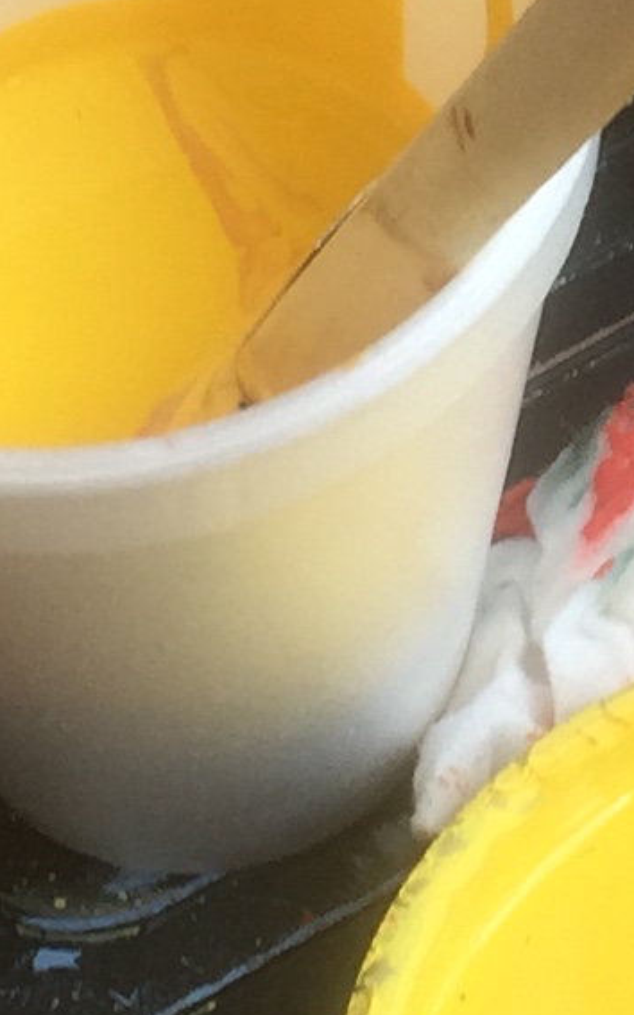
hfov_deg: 7.3
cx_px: 770
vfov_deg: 11.7
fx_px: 4897
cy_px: 23
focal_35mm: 177
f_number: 2.2
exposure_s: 1/120
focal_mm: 4.15
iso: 32
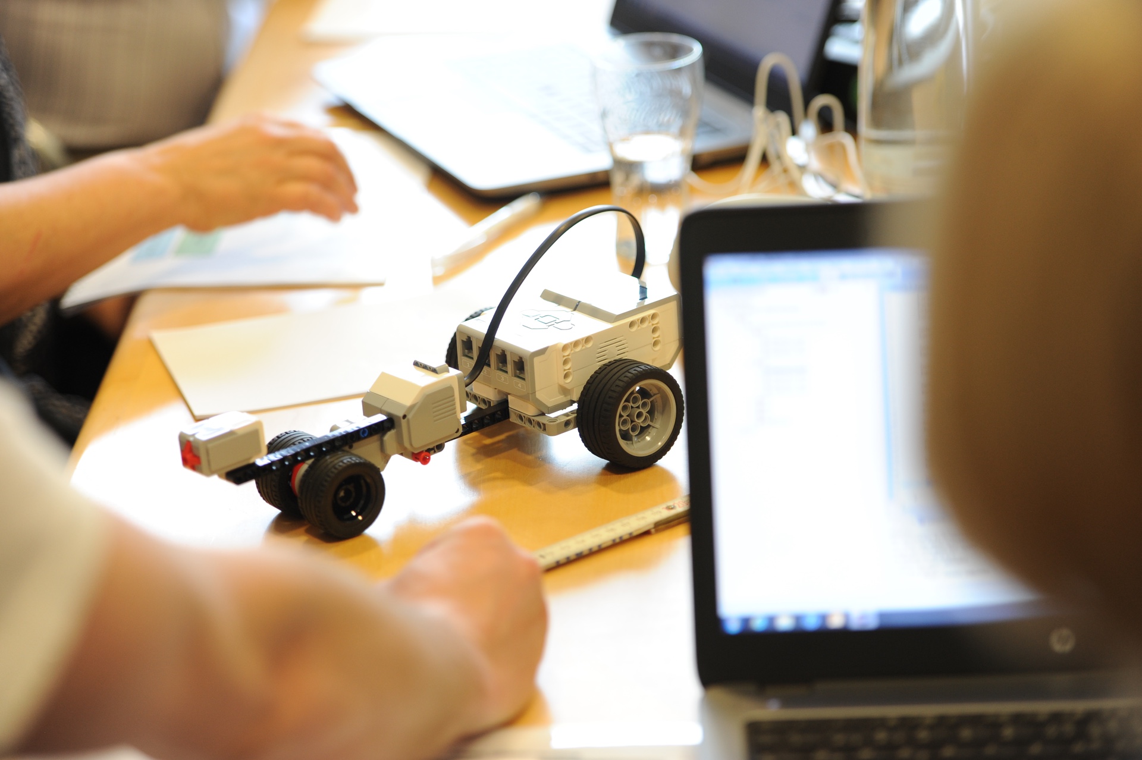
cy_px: 380
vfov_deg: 11.8
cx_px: 571
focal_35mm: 116
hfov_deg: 17.7
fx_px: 3678
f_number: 2.8
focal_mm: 116
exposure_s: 1/125
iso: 800
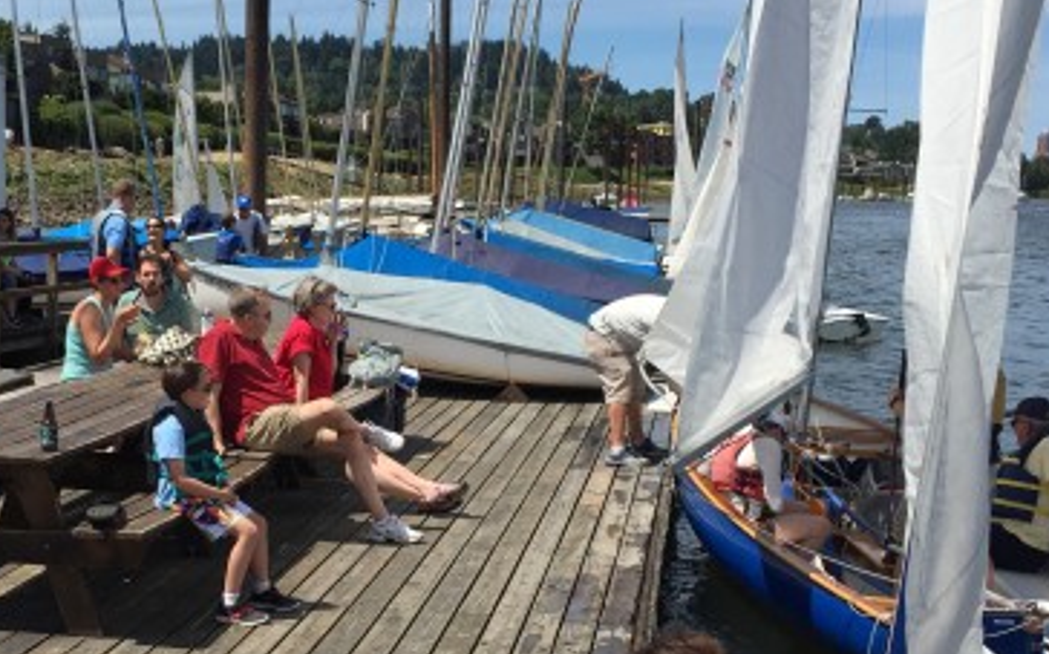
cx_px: 359
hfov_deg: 36.0
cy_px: 428
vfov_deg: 23.0
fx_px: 1600
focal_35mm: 56
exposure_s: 1/3049
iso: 32
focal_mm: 4.15
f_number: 2.2
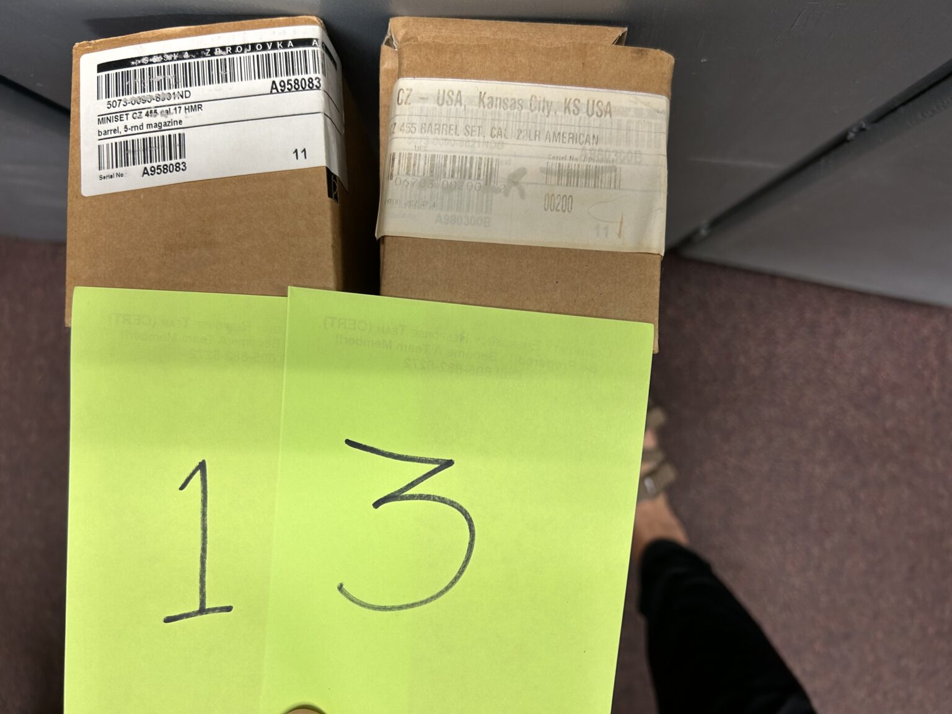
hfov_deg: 67.3
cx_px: 476
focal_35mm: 26
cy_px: 357
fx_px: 715
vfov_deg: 53.1
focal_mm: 5.7
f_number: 1.5
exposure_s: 1/60
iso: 80
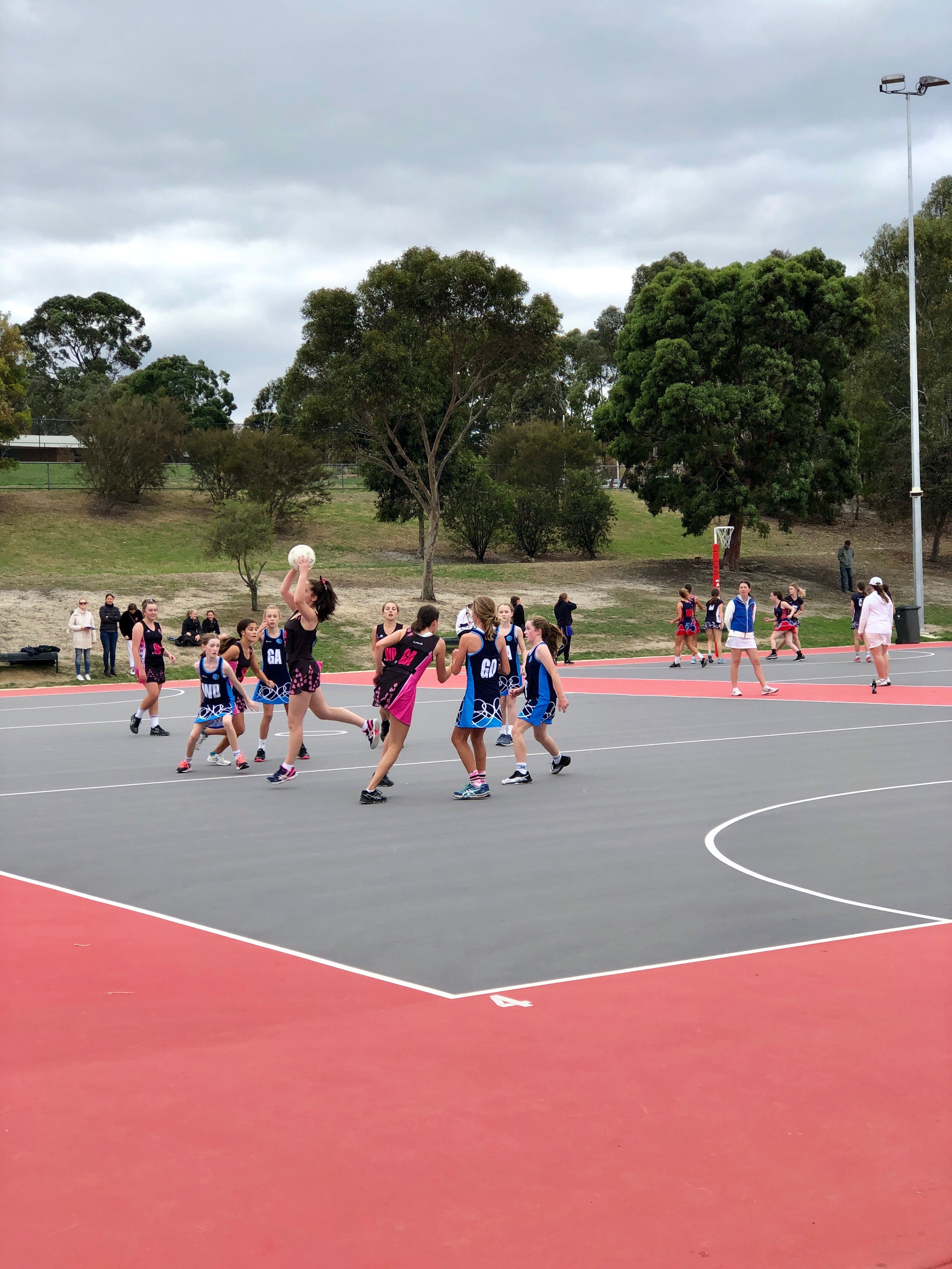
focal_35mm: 57
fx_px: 2090
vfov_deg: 33.8
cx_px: 476
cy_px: 634
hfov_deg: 25.7
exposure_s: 1/300
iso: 20
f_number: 2.8
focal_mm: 6.6
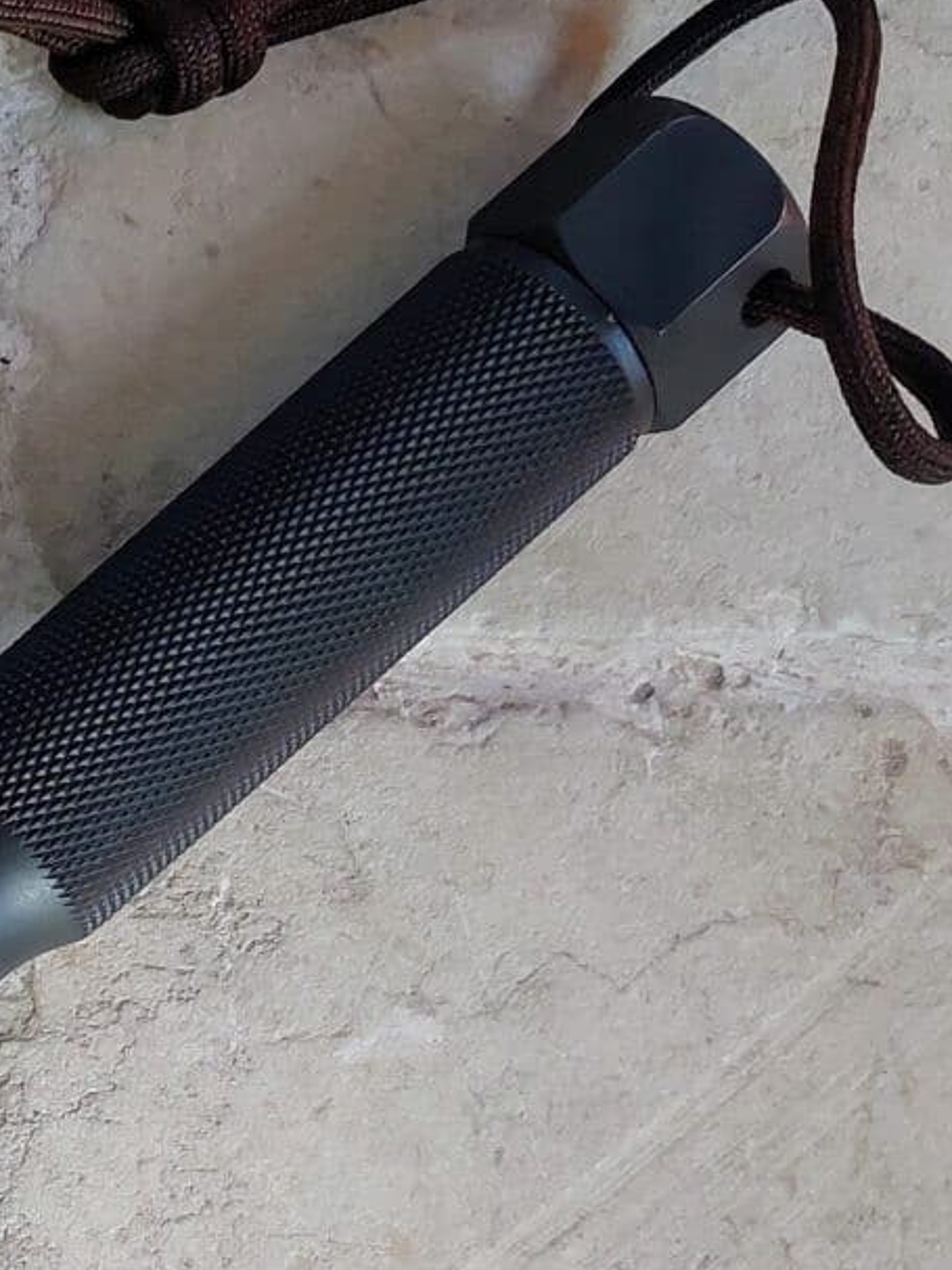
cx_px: -452
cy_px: 973
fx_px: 2971
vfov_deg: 23.8
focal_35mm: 81
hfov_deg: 16.6
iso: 125
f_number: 1.8
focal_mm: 5.23
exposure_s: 1/60
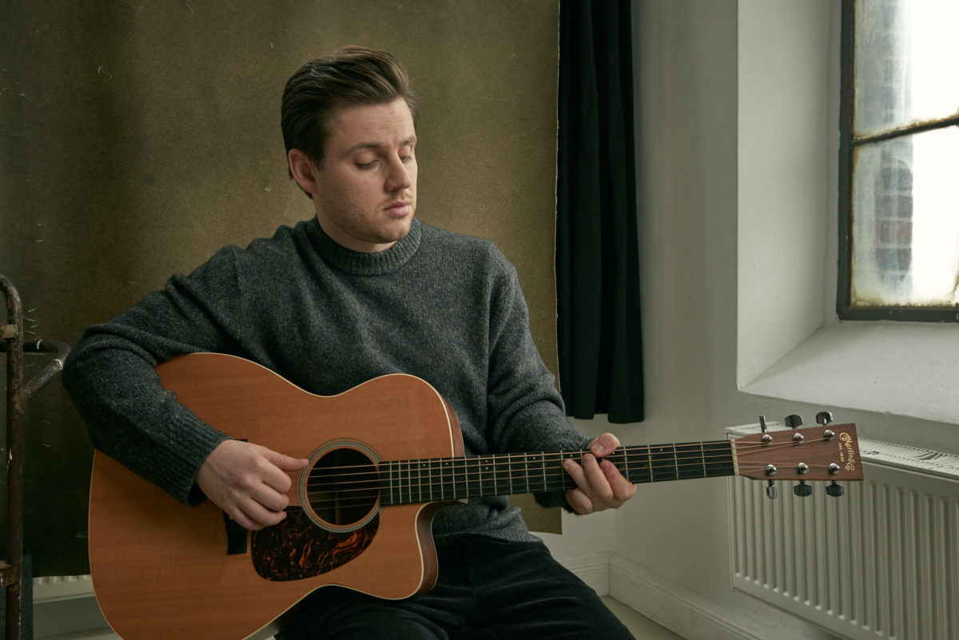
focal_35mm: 36
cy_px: 320
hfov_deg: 53.1
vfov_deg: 36.9
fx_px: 959
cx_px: 480
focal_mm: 36
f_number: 6.3
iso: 250
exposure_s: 1/100
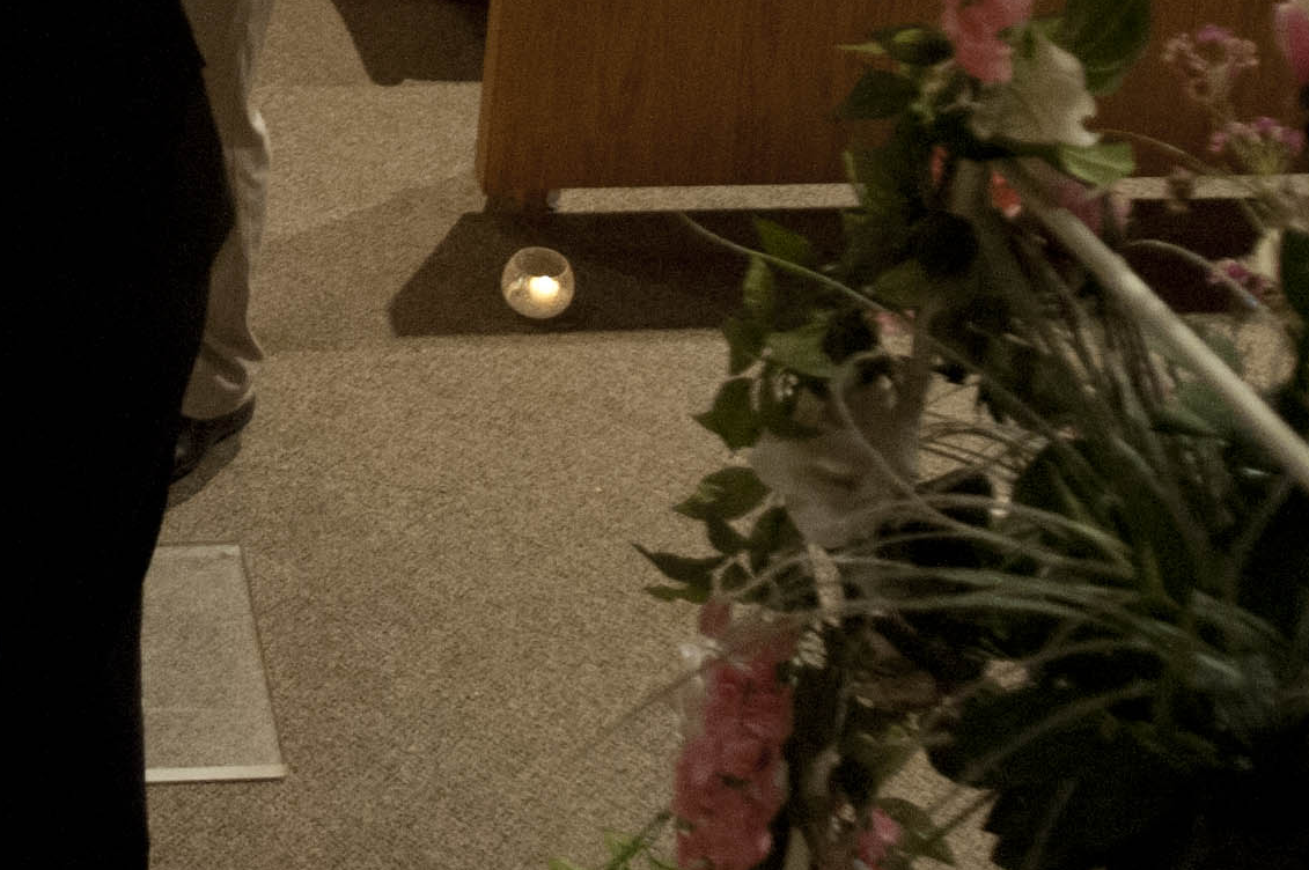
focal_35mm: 64
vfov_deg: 18.9
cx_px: -7
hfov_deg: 29.3
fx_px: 2325
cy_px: -404
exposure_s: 1/50
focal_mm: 17
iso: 2500
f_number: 2.8
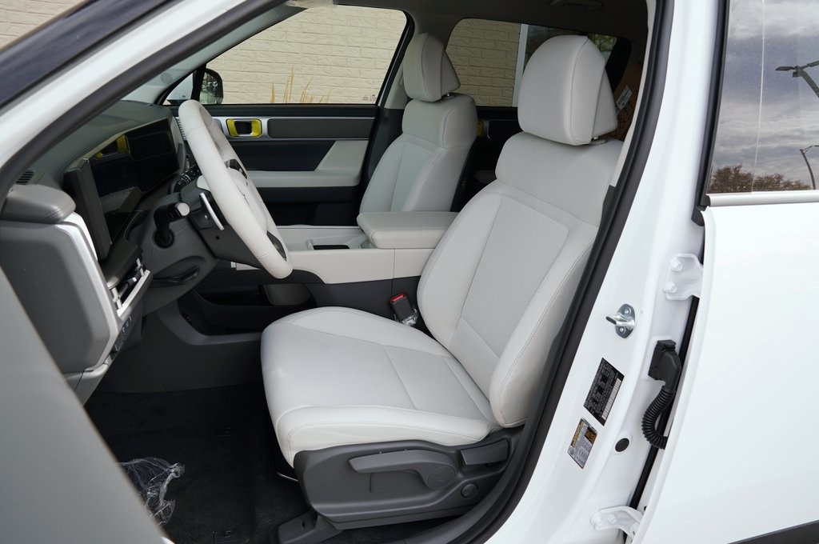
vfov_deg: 53.0
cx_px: 410
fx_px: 545
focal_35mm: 24
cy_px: 272
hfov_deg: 73.8
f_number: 7.1
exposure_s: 1/80
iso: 100
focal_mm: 24
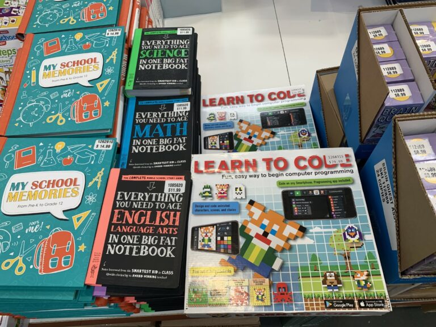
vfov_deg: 53.1
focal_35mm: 26
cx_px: 218
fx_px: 327
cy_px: 164
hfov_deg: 67.3
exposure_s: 1/120
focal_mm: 4.25
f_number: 1.8
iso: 50
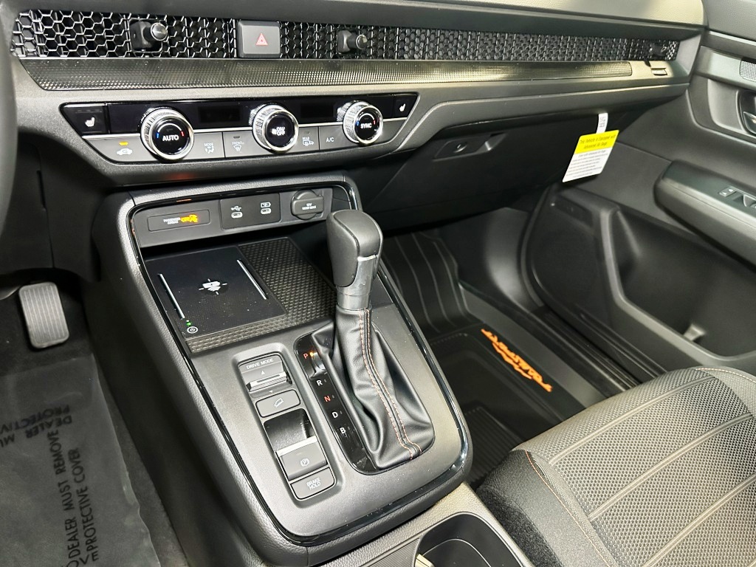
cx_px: 378
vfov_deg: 56.8
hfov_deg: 71.6
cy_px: 284
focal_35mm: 24
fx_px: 524
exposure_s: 1/30
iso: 1000
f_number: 1.78
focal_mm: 6.86
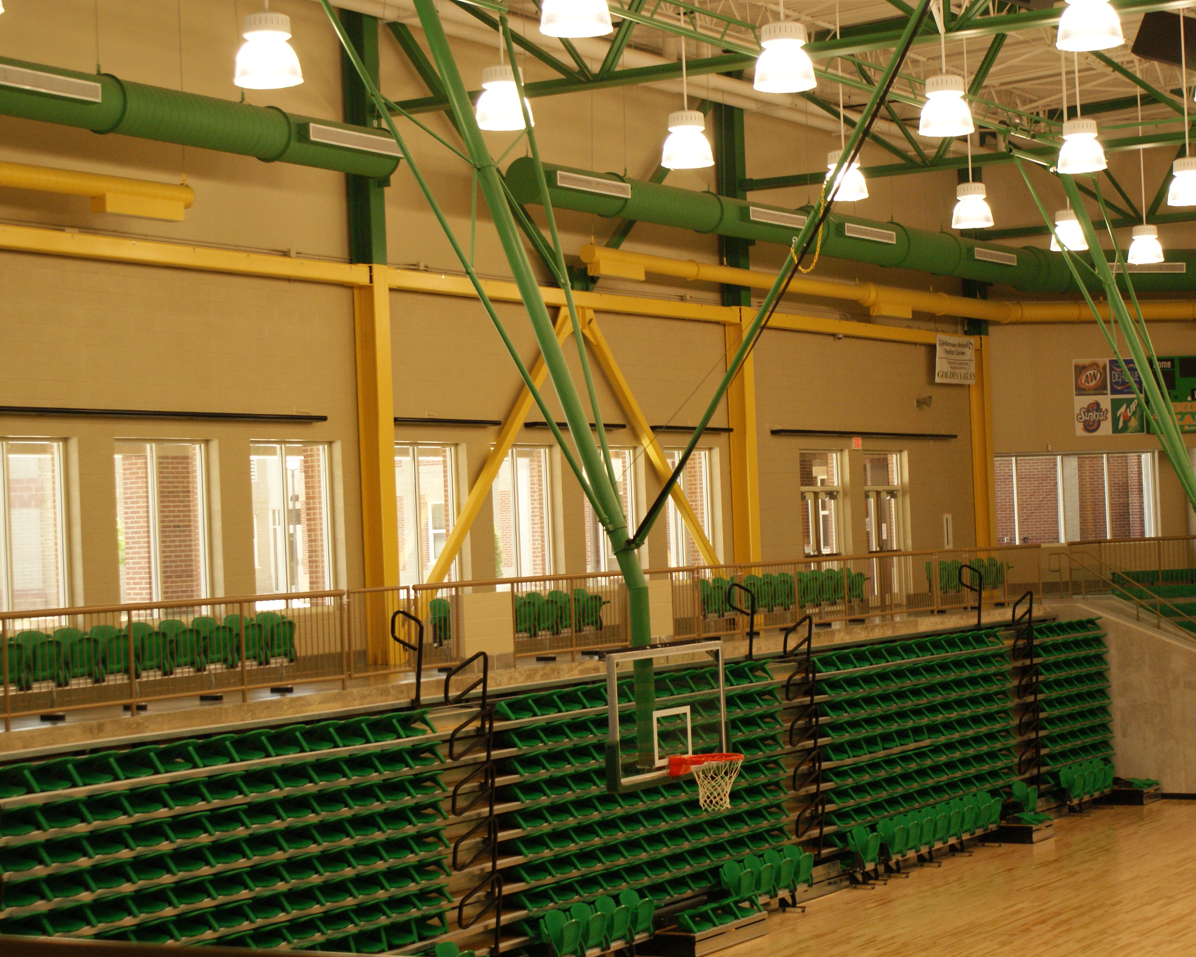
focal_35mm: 68
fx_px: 2407
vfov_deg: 22.5
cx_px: 676
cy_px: 478
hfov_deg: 27.9
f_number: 5.6
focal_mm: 40
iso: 400
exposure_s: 1/60
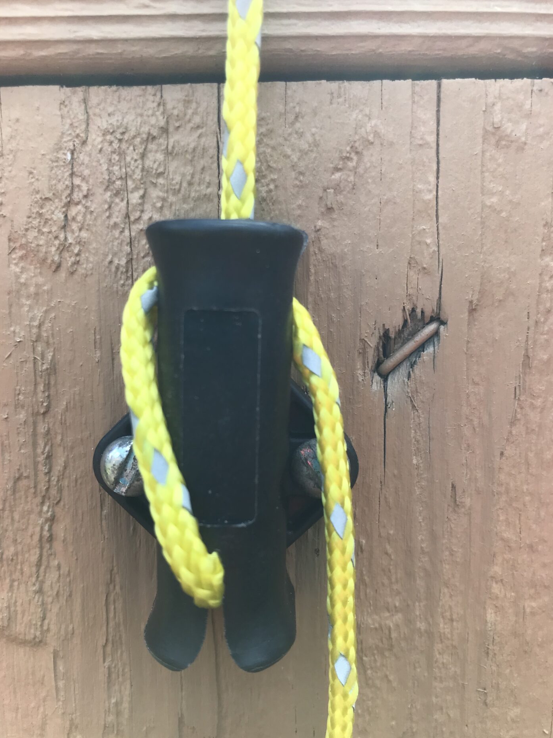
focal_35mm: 29
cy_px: 369
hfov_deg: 48.2
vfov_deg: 61.7
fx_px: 618
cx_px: 273
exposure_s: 1/363
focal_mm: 3.99
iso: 20
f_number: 1.8
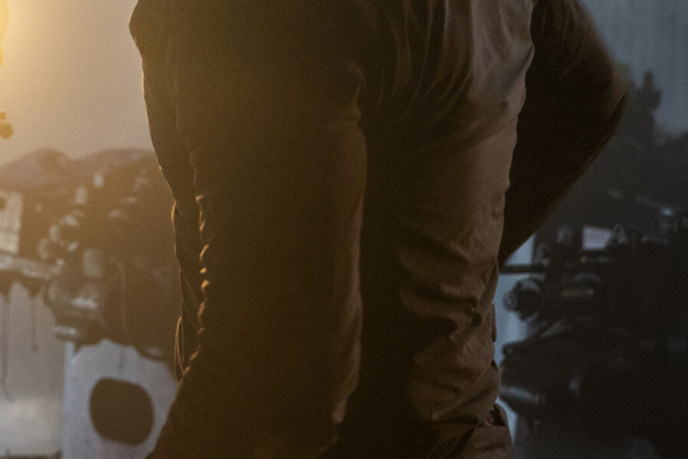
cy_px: 159
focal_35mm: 142
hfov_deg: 13.9
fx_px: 2714
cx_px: -194
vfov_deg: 9.7
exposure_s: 1/125
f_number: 5
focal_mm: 50
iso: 3200
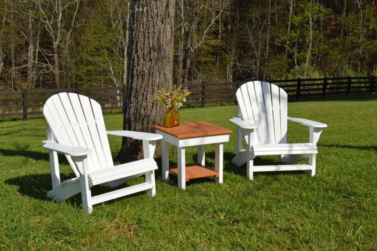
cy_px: 126
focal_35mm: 48
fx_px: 502
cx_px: 188
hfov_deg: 41.1
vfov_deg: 28.0
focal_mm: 32
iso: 100
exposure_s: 1/200
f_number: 13
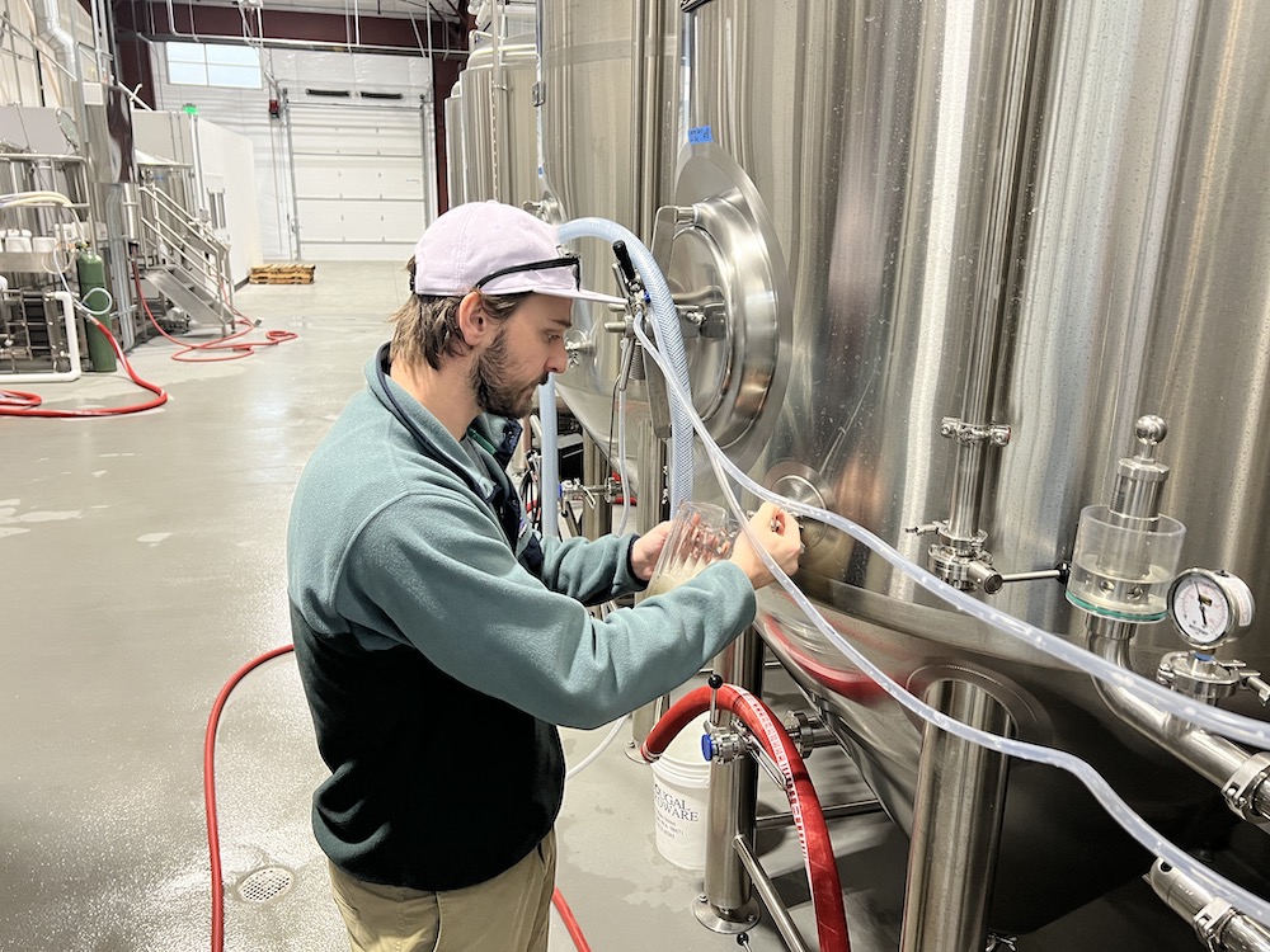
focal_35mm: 26
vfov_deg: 53.1
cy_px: 476
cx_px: 635
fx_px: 954
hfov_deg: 67.3
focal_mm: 5.7
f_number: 1.5
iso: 125
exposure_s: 1/60
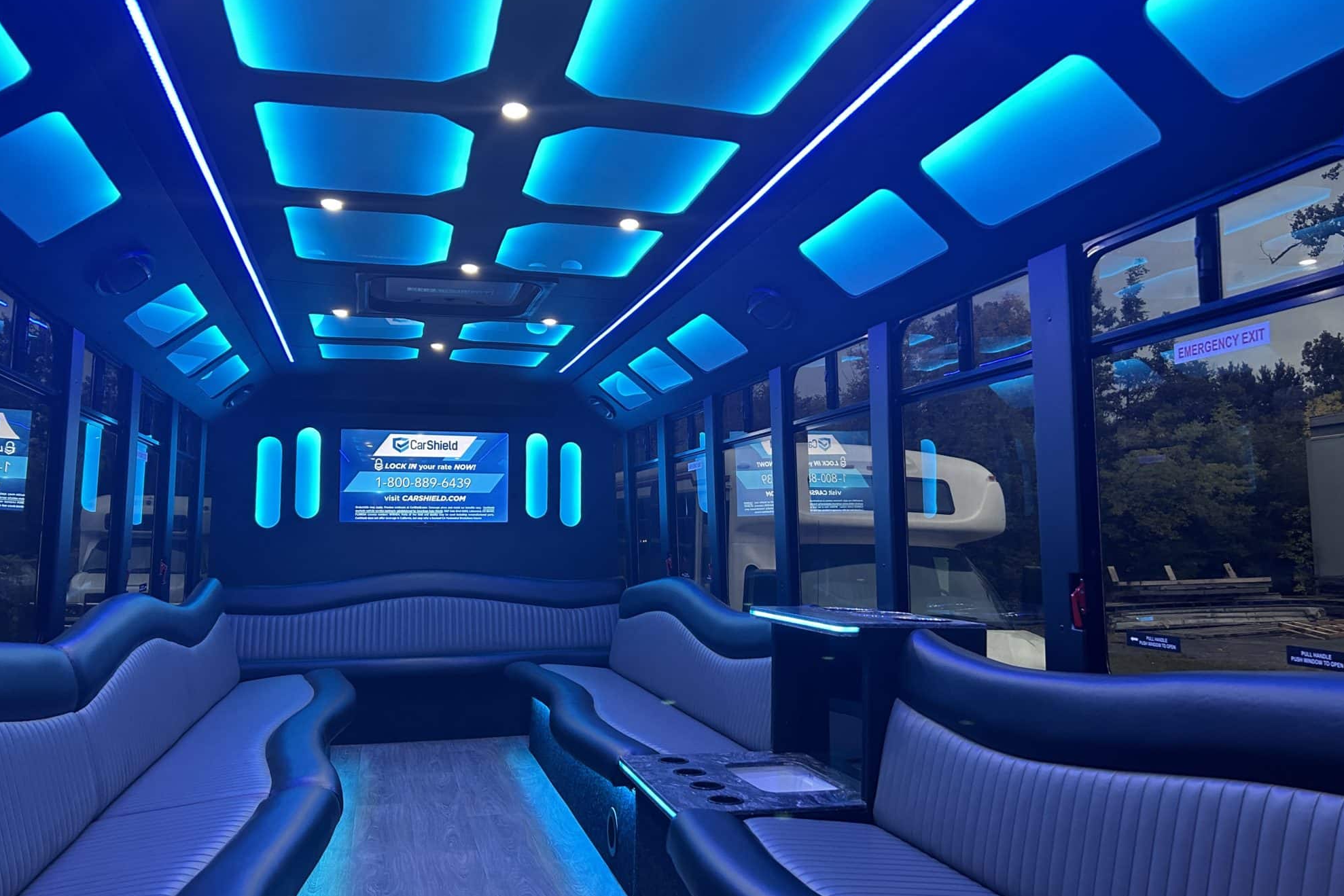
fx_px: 1045
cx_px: 650
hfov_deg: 65.5
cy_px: 461
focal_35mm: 28
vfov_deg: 46.4
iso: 200
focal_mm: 5.7
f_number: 1.5
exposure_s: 1/60
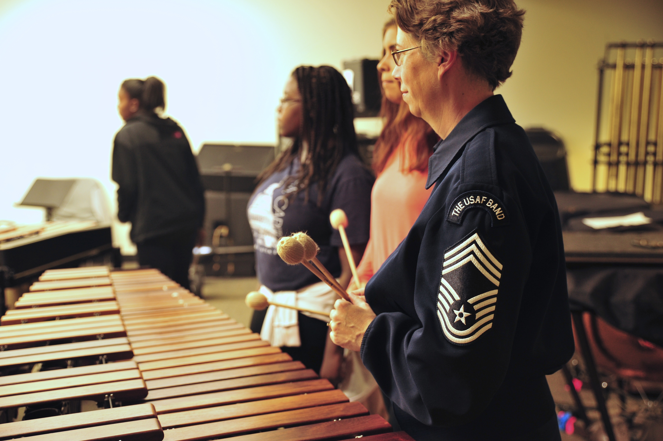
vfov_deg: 28.0
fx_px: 883
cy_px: 220
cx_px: 332
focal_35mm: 48
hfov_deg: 41.1
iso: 1250
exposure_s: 1/40
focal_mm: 48
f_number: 3.2
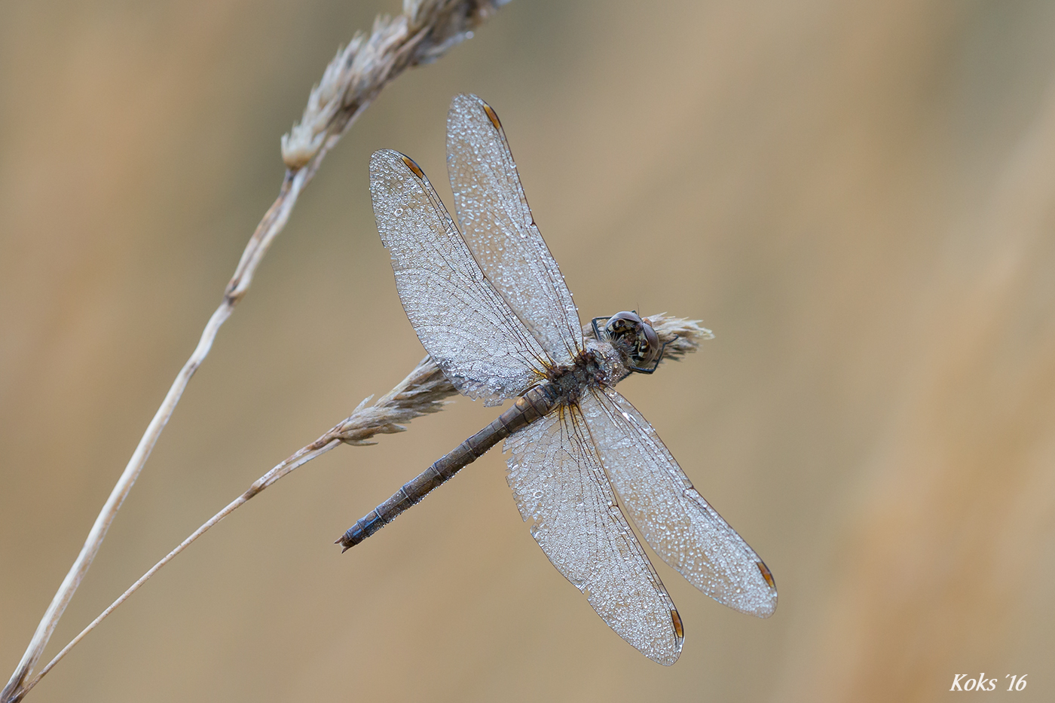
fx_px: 5860
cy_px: 352
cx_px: 528
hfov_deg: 10.3
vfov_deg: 6.9
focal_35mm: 200
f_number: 7.1
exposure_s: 1/200
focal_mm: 200
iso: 800
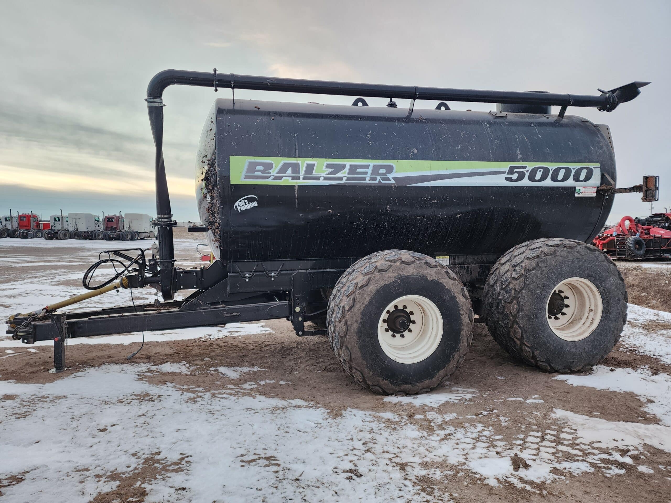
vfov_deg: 58.9
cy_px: 252
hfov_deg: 73.9
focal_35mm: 23
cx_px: 336
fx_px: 446
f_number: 1.8
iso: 200
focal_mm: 6.4
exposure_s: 1/120
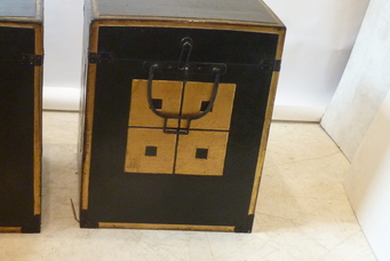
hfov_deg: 30.8
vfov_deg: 21.3
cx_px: 95
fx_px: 694
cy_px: 140
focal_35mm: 64
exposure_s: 1/8
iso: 400
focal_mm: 5.7
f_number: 3.5
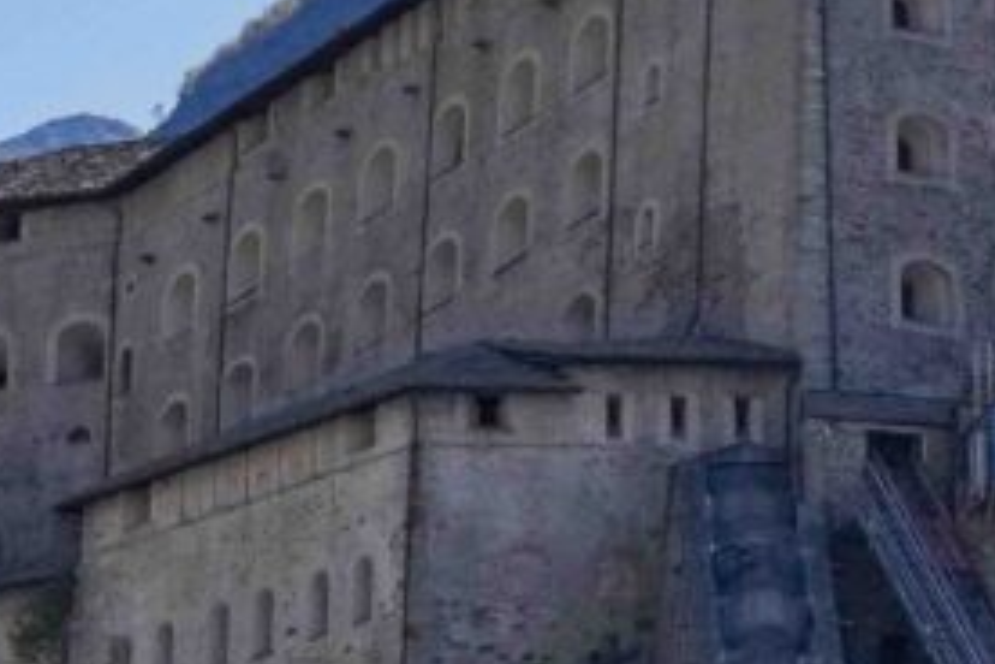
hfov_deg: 5.3
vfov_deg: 3.5
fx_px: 10778
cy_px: 909
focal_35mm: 390
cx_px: 1157
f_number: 3.2
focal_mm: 70
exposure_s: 1/32000
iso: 2000
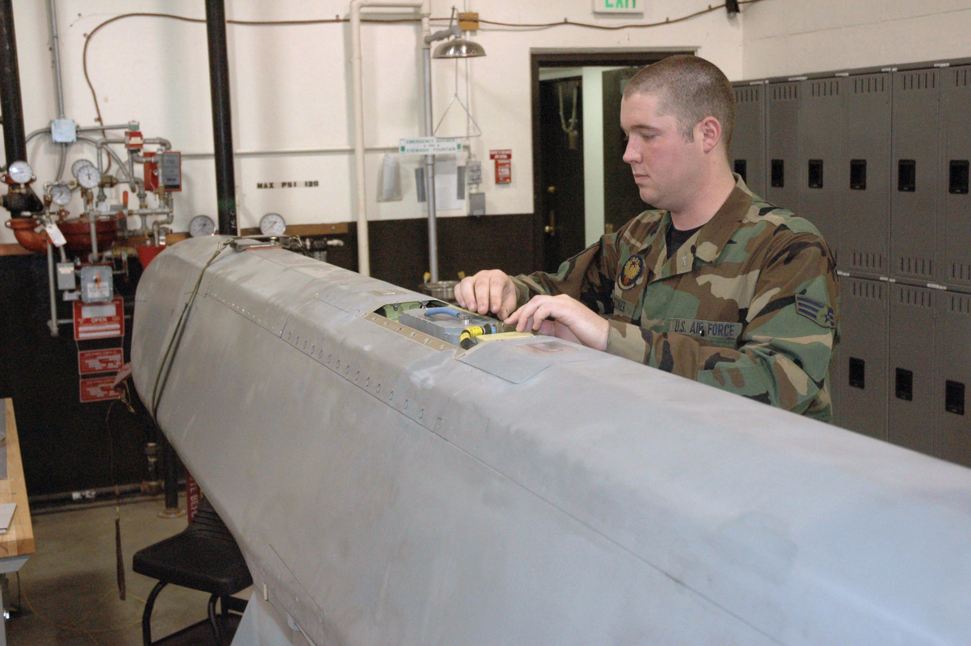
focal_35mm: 46
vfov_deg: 28.9
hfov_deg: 42.4
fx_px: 1253
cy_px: 323
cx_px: 486
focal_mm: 31
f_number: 5
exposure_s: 1/160
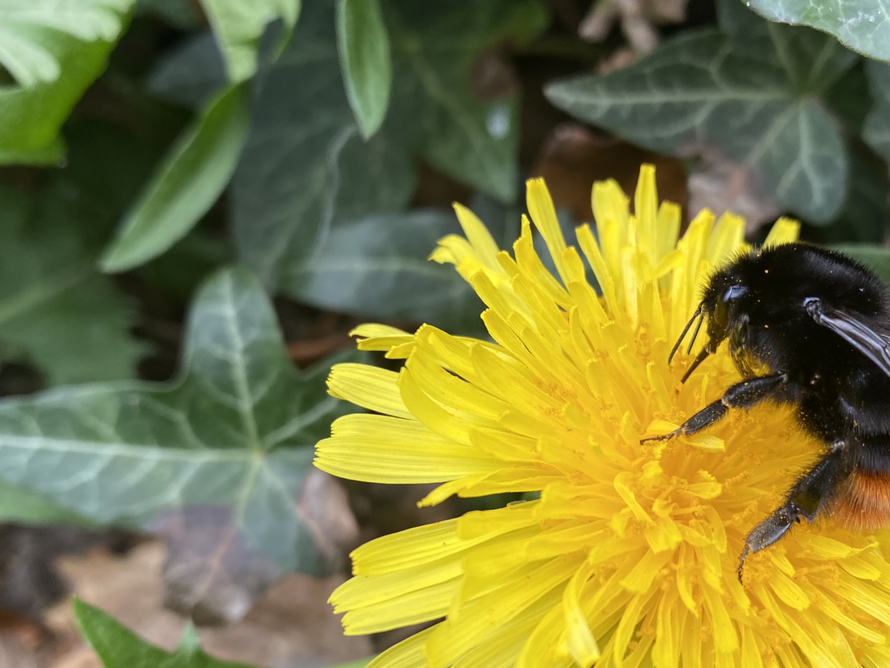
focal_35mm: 41
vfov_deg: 34.9
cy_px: 425
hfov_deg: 45.6
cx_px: 527
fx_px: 1054
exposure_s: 1/473
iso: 32
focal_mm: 4.25
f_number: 1.8
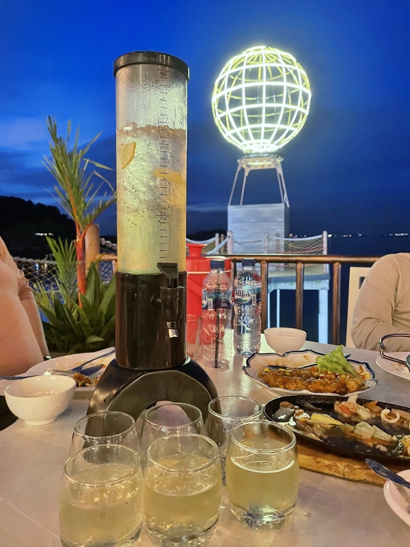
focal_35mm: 26
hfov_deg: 53.1
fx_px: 411
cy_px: 274
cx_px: 205
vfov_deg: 67.3
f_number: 1.6
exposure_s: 1/25
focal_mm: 4.2
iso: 800
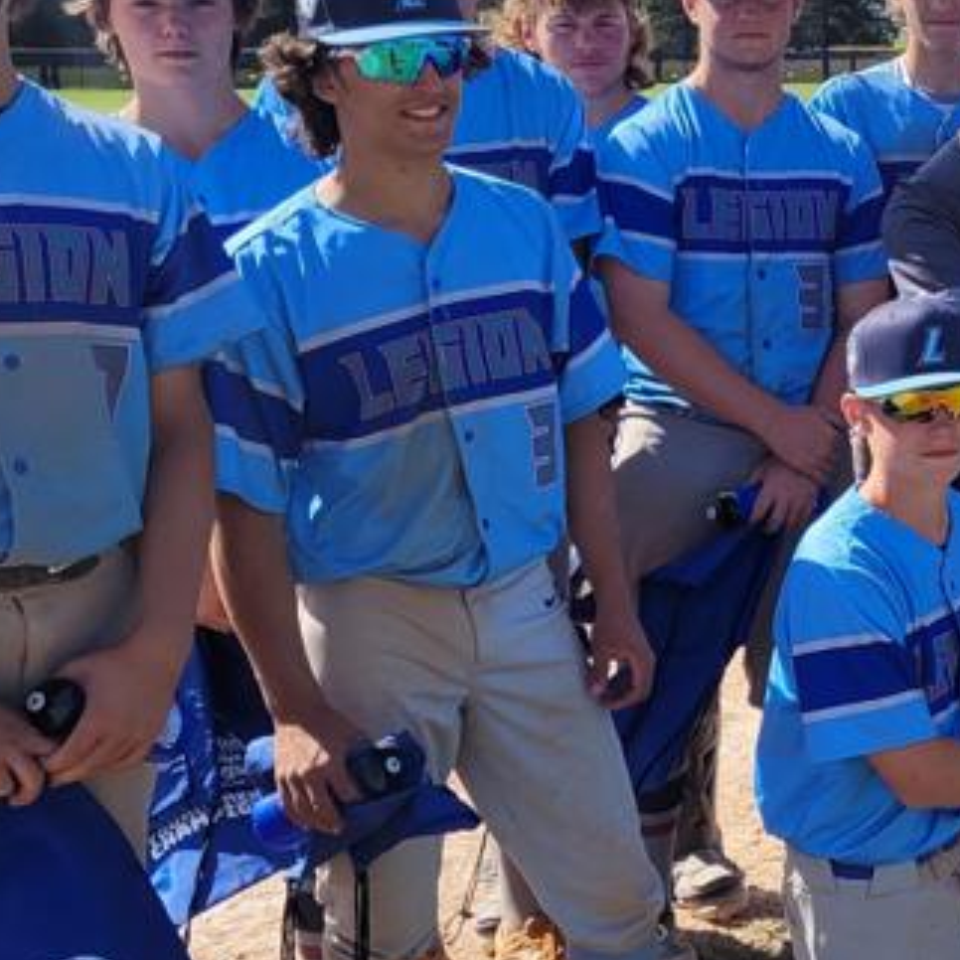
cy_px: 423
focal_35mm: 73
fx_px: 2290
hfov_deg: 21.7
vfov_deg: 23.7
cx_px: 1193
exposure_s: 1/2169
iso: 40
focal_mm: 5.4
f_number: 1.8
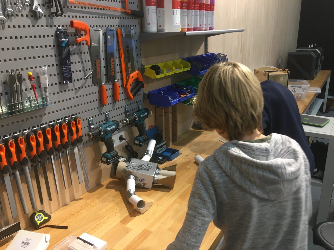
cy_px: 125
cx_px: 167
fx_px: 280
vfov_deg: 48.2
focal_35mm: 29
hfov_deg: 61.7
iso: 64
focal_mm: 4.15
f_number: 2.2
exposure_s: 1/33
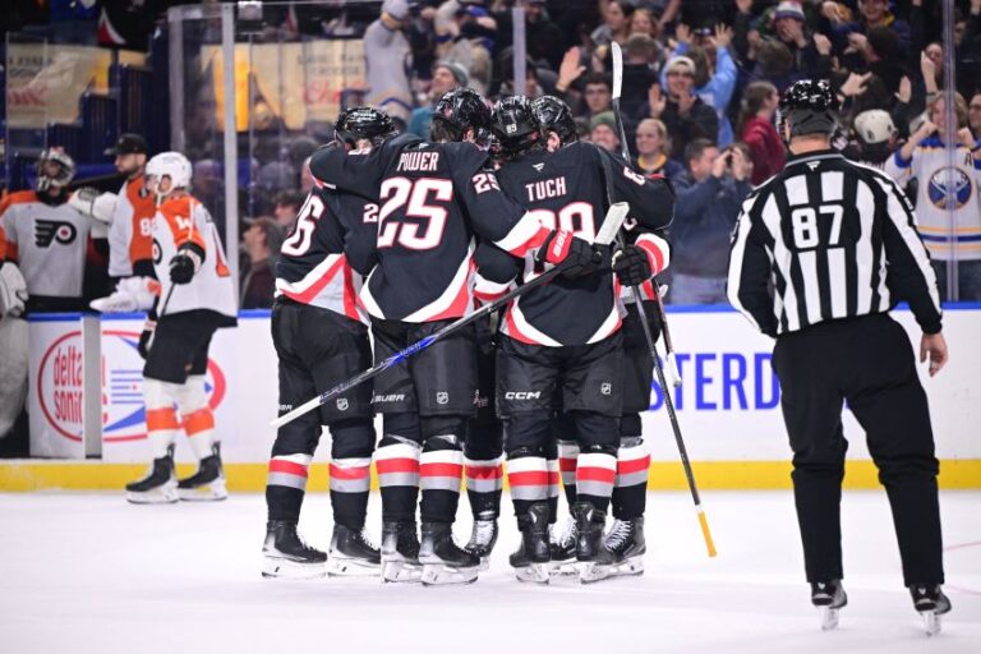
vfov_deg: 8.3
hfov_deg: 12.5
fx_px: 4496
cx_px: 490
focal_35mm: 165
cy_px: 327
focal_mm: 165
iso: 3200
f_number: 2.8
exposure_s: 1/2000
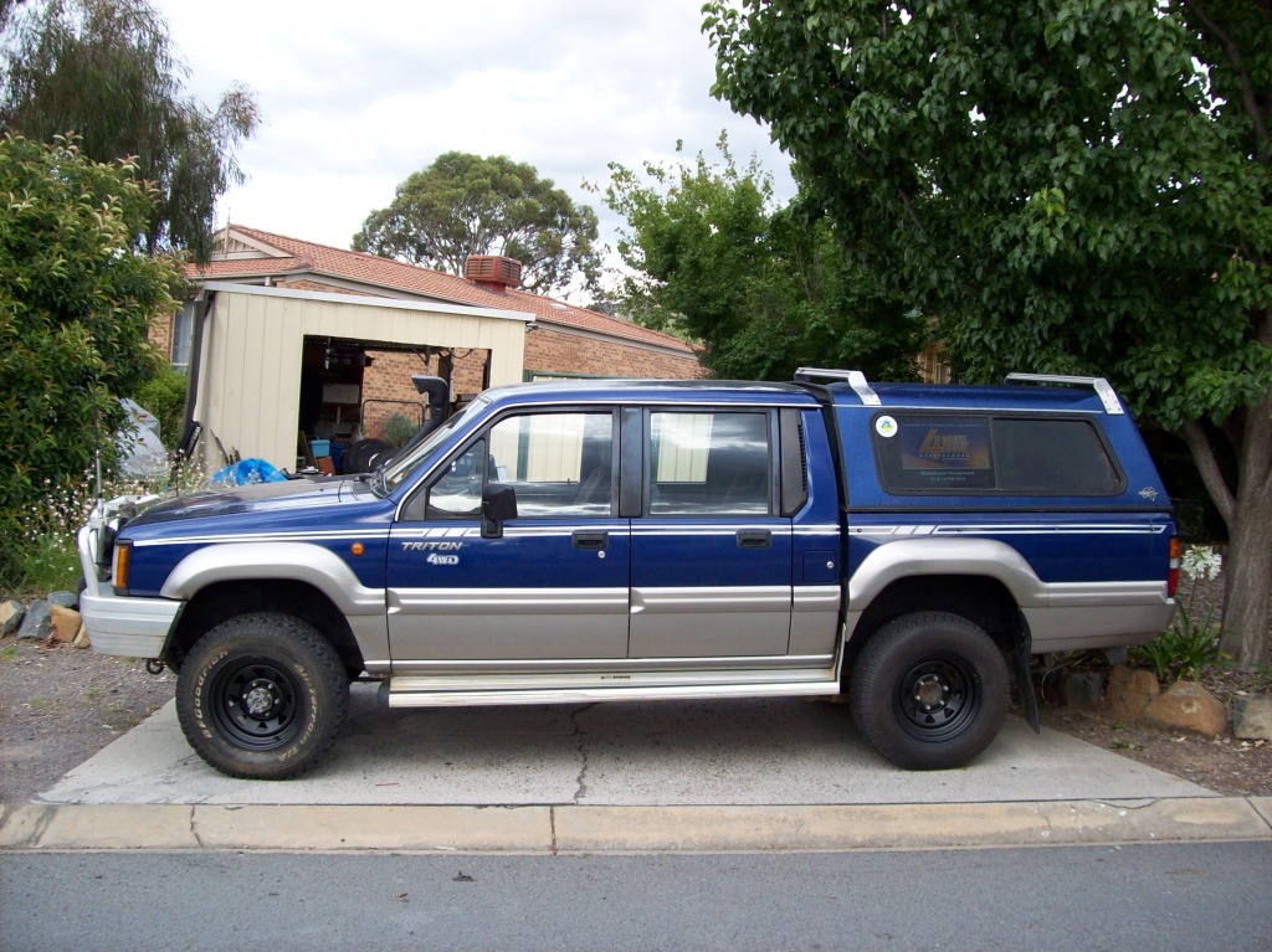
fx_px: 1322
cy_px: 476
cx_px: 636
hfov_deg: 51.4
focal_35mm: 36
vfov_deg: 39.6
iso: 80
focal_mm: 6
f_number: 2.7
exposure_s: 1/285
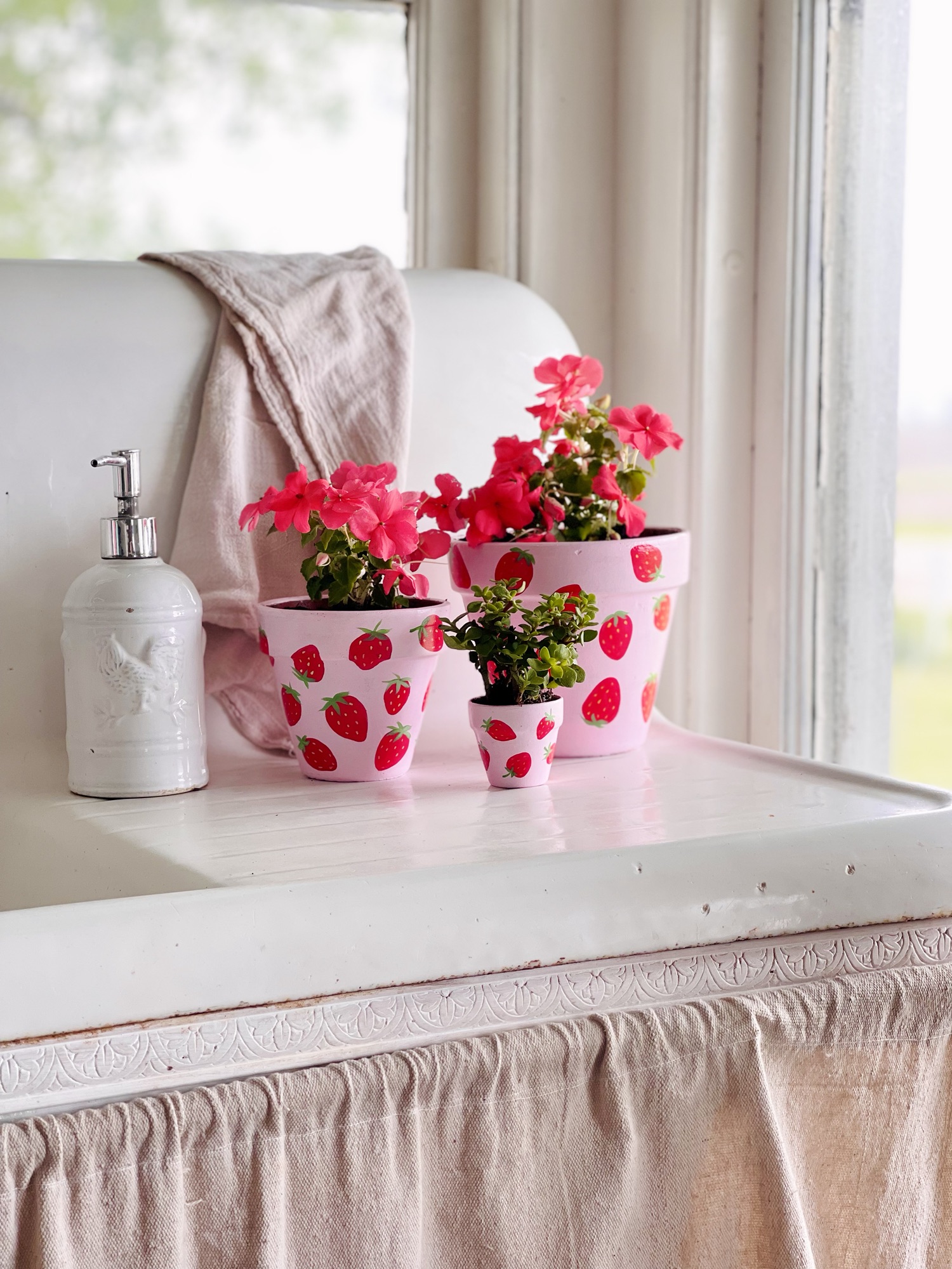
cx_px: 476
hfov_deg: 22.9
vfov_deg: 30.3
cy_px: 634
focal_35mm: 64
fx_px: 2347
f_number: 2.2
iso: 40
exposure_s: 1/121
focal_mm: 7.5
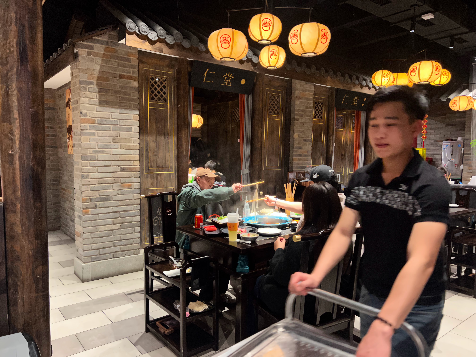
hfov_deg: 67.3
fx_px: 358
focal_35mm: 26
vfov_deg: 53.1
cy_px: 178
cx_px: 238
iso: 500
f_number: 1.5
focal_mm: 5.7
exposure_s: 1/50
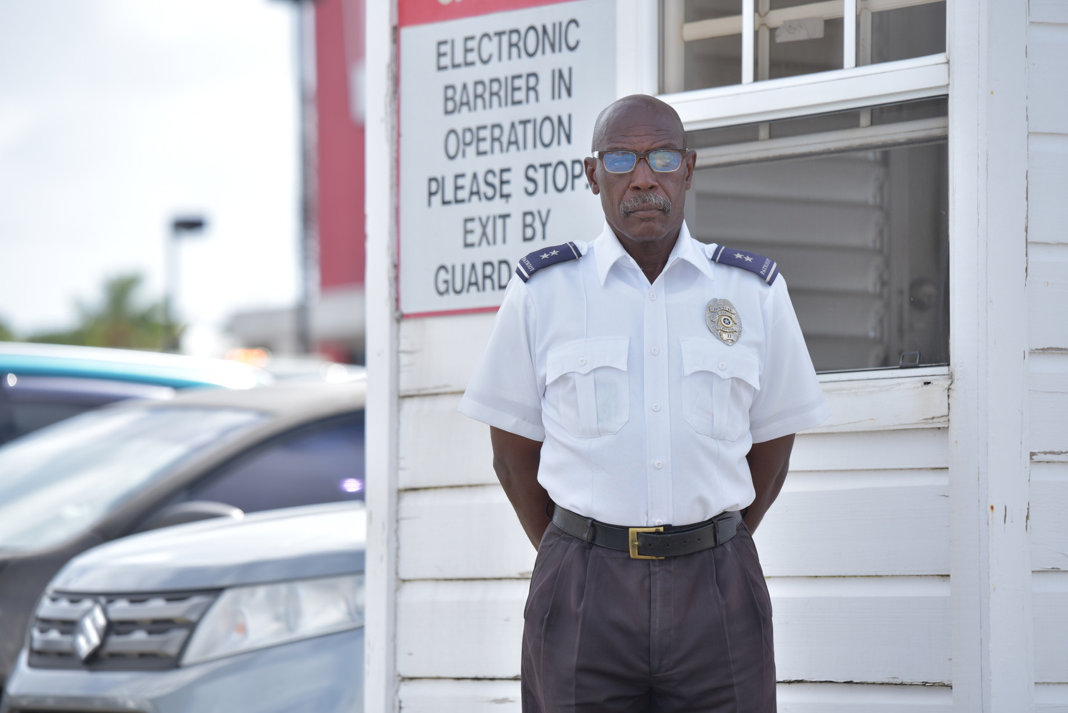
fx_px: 5935
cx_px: 534
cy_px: 356
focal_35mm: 200
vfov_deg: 6.9
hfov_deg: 10.3
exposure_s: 1/400
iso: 100
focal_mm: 200
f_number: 4.5
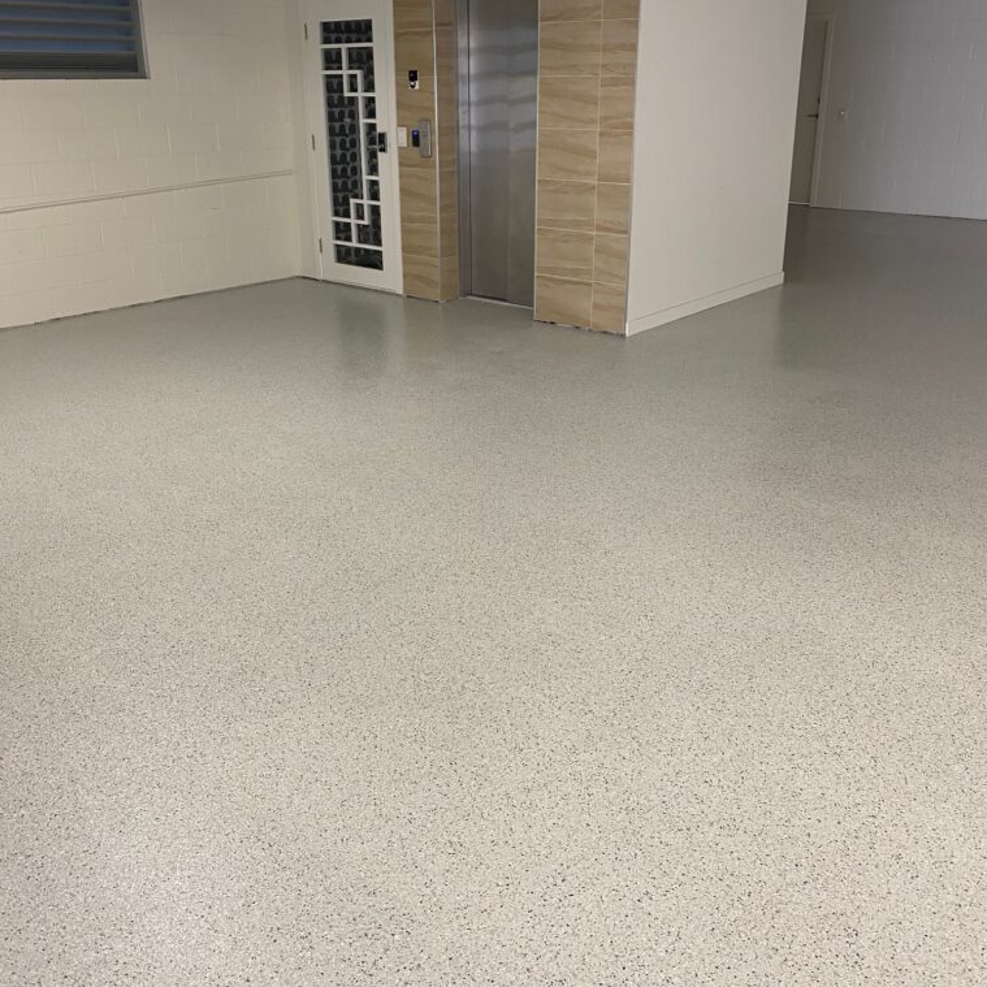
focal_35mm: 31
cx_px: 490
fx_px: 1000
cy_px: 455
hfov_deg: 52.5
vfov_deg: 52.5
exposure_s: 1/50
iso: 64
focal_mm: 4.25
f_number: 1.8
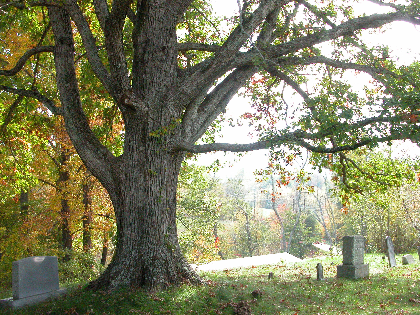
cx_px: 210
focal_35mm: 42
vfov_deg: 34.3
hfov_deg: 44.8
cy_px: 158
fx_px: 510
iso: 400
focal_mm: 10.7
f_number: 5.2
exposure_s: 1/250
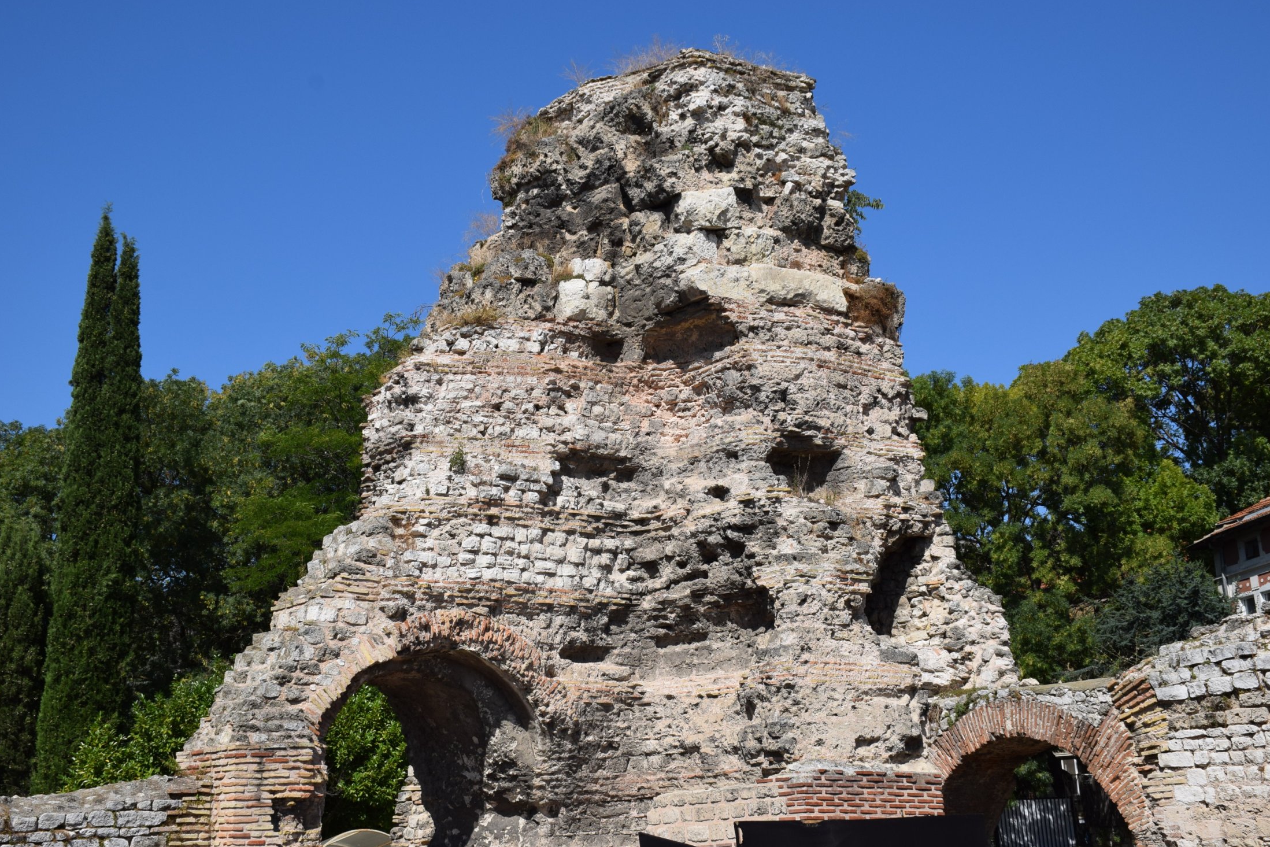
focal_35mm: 46
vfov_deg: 29.2
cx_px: 625
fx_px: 1623
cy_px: 428
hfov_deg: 42.7
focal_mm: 30
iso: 200
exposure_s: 1/400
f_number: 10
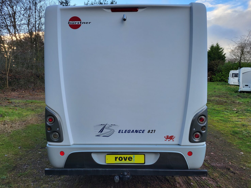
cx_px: 128
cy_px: 91
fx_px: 196
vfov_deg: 51.3
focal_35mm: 27
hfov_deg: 65.3
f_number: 1.8
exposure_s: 1/387
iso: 40
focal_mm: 5.4
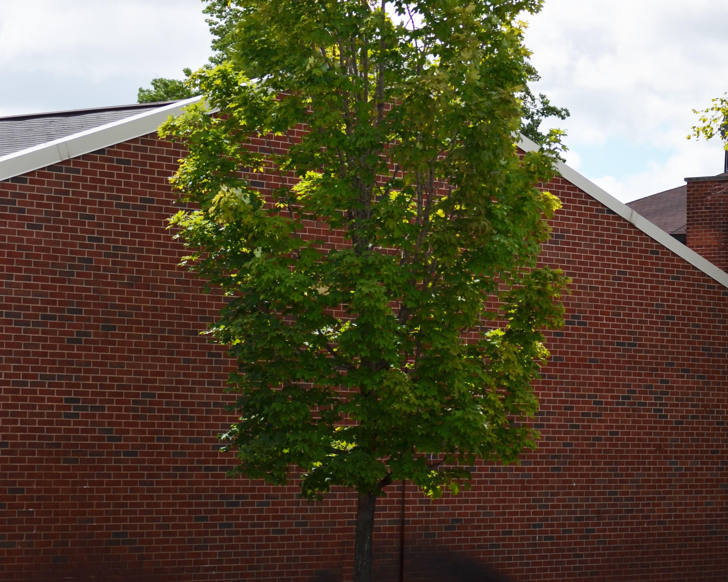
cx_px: 364
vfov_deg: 13.1
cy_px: 220
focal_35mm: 118
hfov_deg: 16.3
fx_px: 2536
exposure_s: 1/1600
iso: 100
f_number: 4
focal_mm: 55
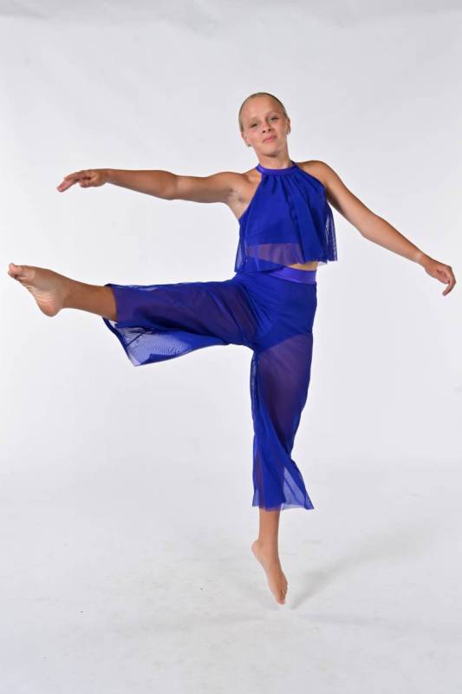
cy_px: 347
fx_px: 626
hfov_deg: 40.5
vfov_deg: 58.0
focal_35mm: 32
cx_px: 231
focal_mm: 32.5
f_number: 10
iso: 125
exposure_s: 1/125
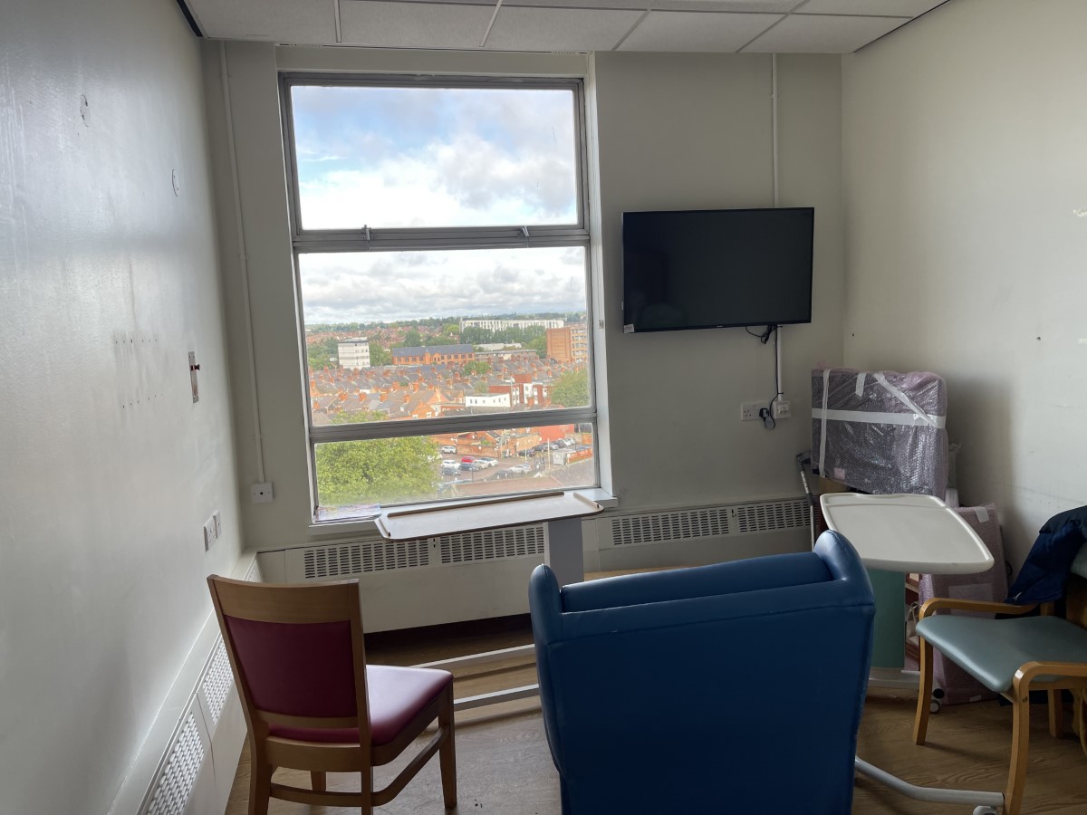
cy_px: 408
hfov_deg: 67.3
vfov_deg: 53.1
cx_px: 544
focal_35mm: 26
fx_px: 816
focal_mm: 5.1
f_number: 1.6
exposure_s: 1/378
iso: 32
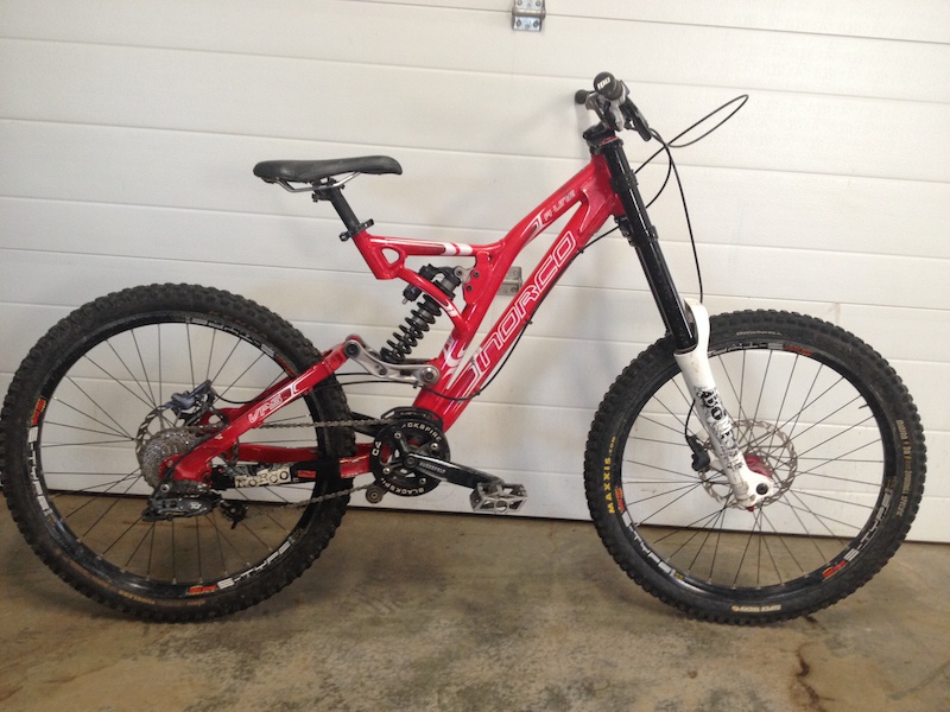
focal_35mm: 35
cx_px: 475
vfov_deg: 40.7
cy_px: 356
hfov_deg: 52.6
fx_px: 961
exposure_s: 1/20
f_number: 2.4
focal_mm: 4.28
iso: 125
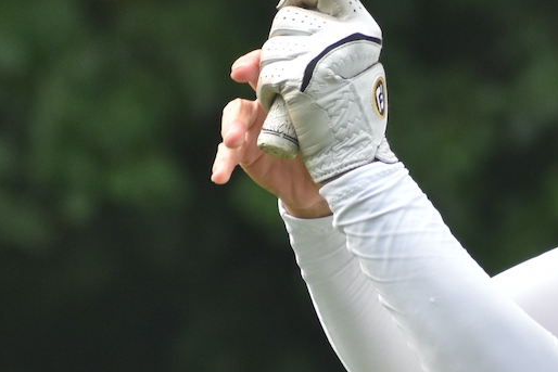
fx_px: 26883
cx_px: 239
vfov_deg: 0.8
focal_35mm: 1734
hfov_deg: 1.2
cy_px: 281
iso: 800
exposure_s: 1/1000
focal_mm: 300
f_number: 6.3
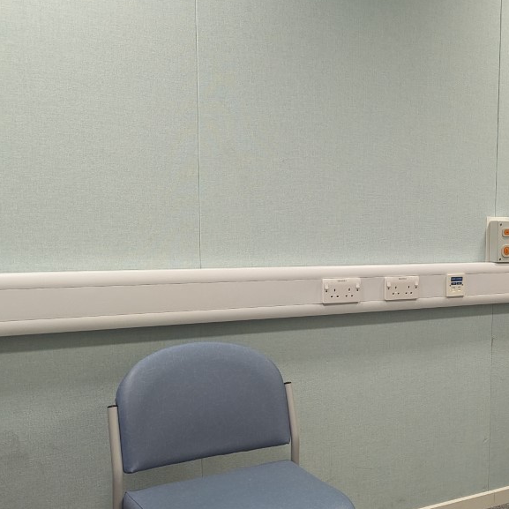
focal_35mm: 44
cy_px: 300
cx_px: 453
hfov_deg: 36.1
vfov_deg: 38.2
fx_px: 732
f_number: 1.85
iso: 471
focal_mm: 6.81
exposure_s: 1/166
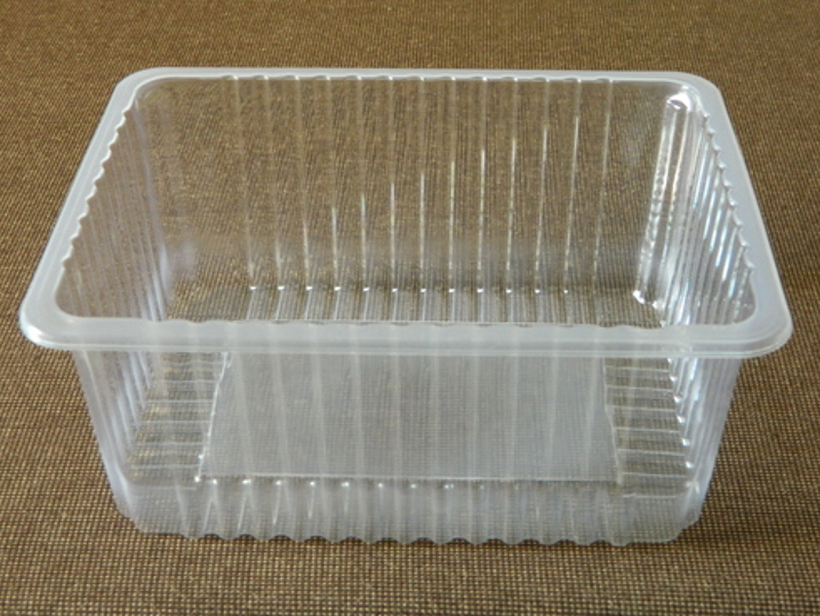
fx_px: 1375
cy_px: 306
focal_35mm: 58
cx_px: 406
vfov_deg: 25.3
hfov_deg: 33.2
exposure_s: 1/8
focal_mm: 10.2
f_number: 3.8
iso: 400
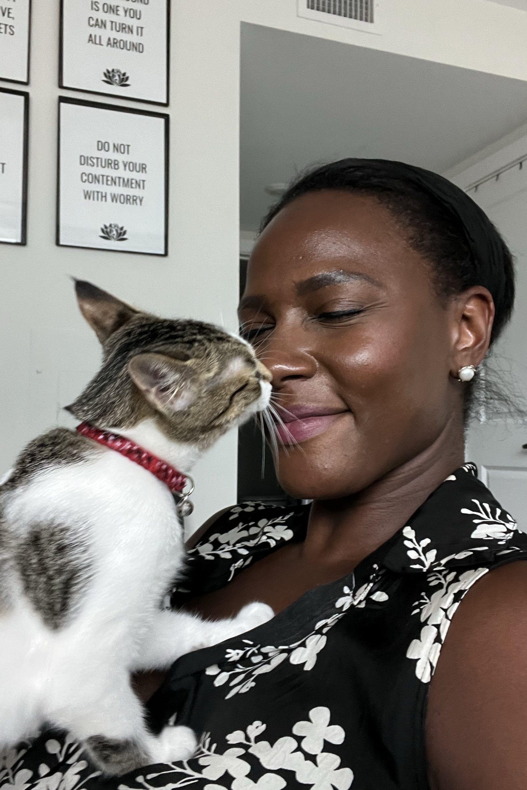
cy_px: 397
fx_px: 703
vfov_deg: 58.7
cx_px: 244
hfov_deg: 41.1
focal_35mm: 32
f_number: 2.2
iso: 400
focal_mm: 2.71
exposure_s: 1/30
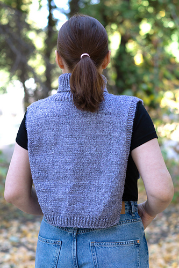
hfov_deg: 18.2
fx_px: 560
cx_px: 90
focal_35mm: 75
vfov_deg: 27.0
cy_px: 134
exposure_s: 1/160
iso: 200
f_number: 2.5
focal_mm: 50
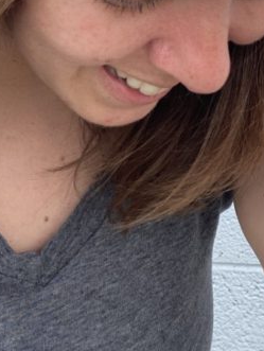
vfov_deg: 18.6
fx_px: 1045
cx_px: 138
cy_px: -1
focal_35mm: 103
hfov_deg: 14.4
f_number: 2.2
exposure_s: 1/143
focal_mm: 2.87
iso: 20
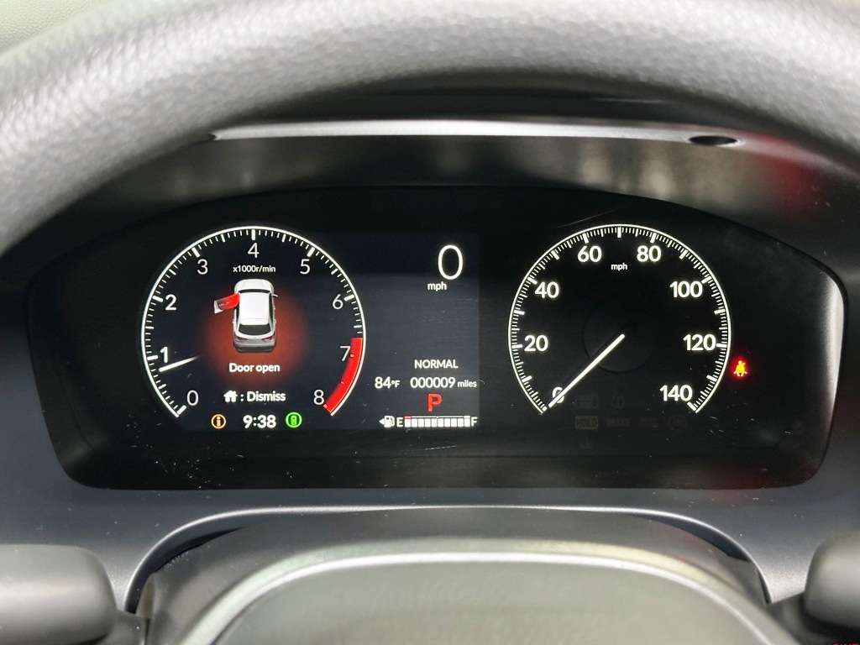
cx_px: 430
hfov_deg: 39.7
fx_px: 1193
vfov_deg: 30.3
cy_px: 322
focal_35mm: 48
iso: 640
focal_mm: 6.86
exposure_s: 1/24
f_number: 1.78
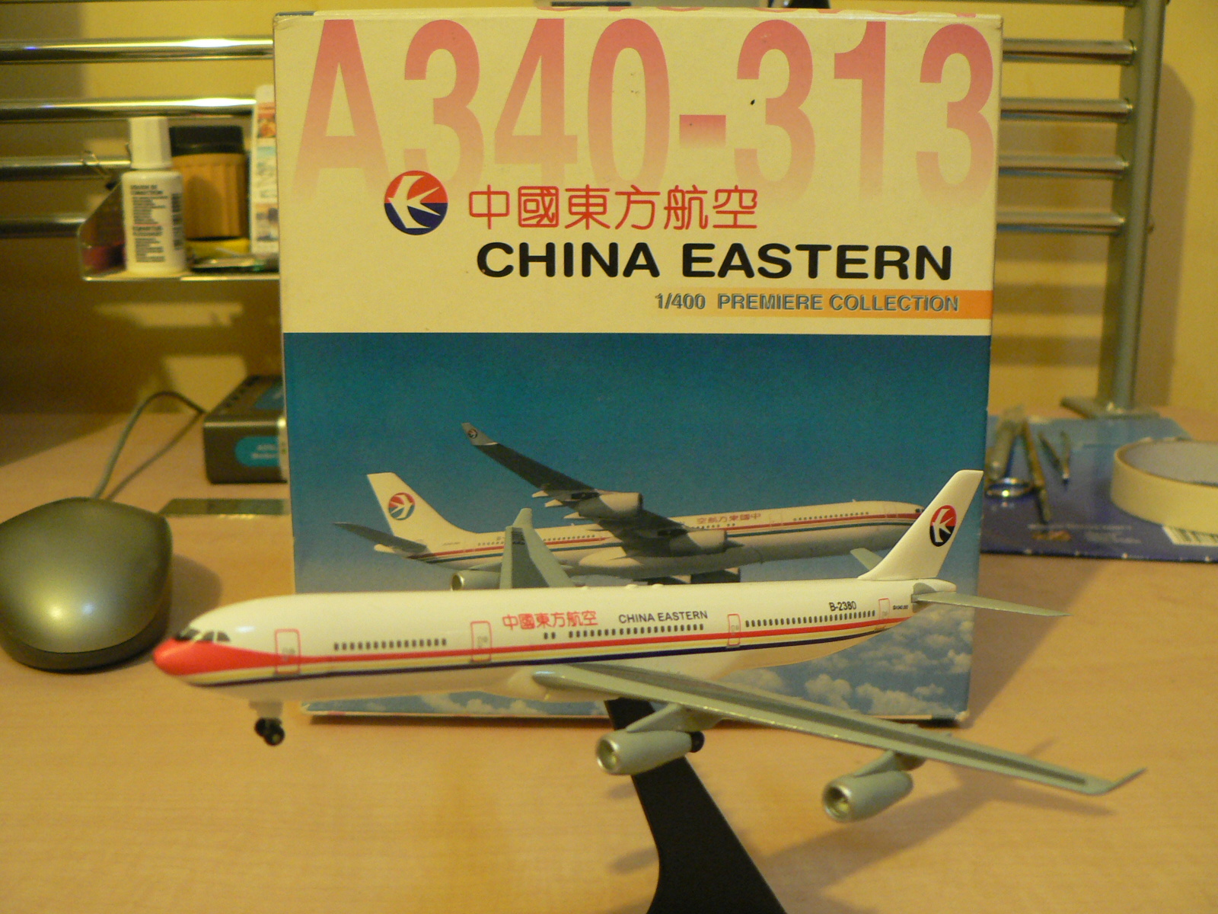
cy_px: 457
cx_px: 609
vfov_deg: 39.7
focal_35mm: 36
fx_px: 1267
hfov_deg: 51.4
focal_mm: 6
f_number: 2.8
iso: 200
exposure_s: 1/6
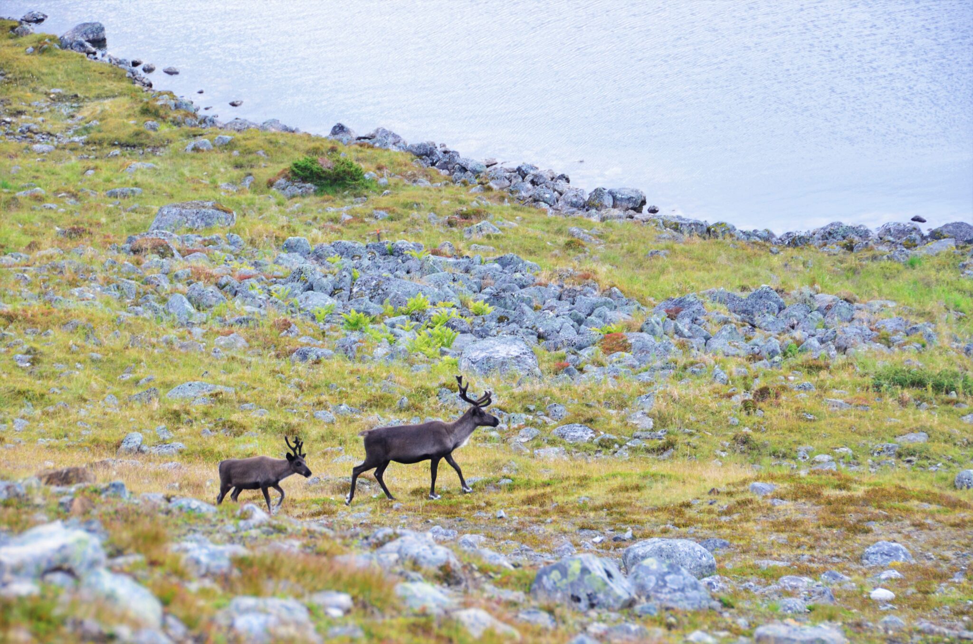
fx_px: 3843
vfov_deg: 9.6
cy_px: 322
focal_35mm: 142
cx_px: 486
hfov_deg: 14.4
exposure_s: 1/125
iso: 400
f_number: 7.1
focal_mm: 95
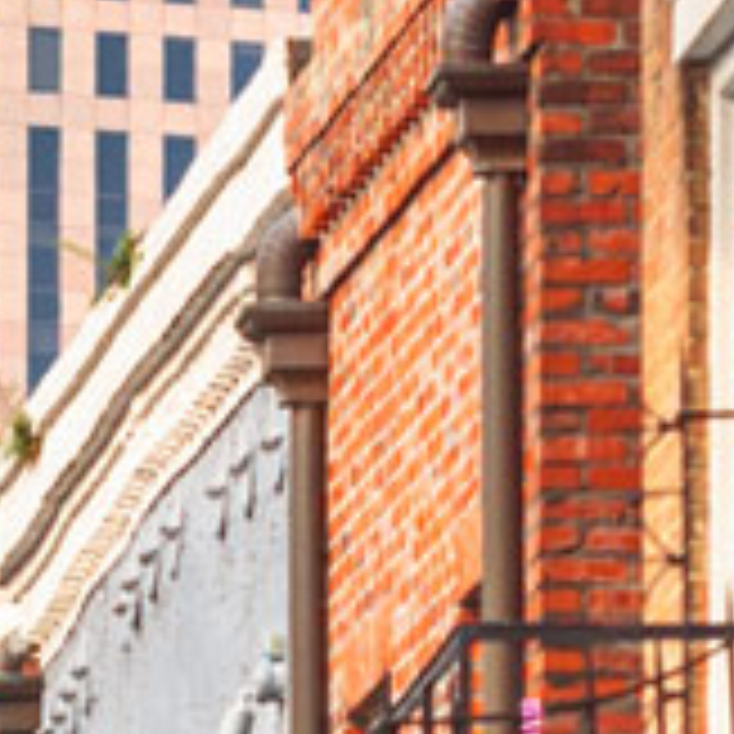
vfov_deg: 1.8
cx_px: -554
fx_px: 23654
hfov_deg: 1.8
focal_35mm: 986
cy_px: 1849
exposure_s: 1/250
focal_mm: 105
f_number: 6.3
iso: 160
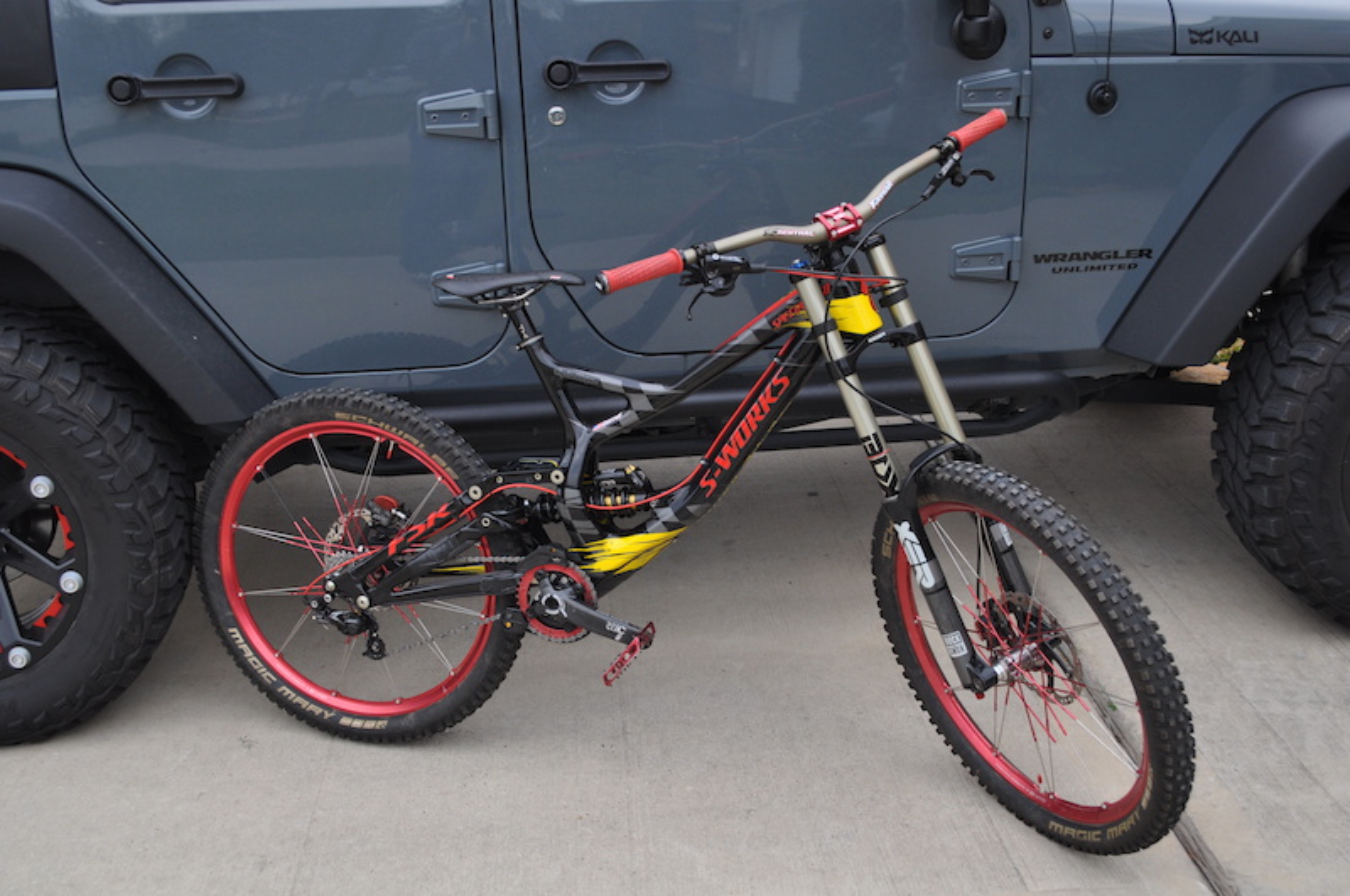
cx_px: 675
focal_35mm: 39
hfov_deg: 49.6
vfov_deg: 34.1
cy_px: 448
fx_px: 1460
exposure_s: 1/125
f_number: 5.6
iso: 400
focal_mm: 26
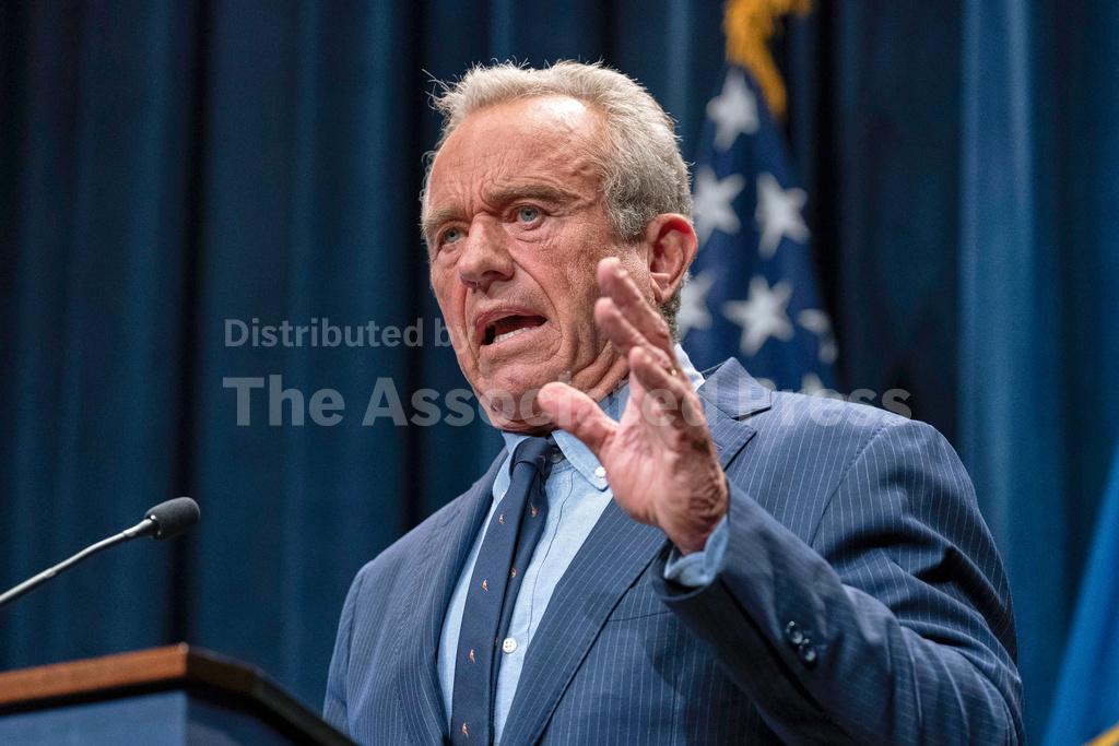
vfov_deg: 7.9
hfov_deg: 11.9
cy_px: 373
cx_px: 560
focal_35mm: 173
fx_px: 5378
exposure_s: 1/320
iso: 2500
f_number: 3.2
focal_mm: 173
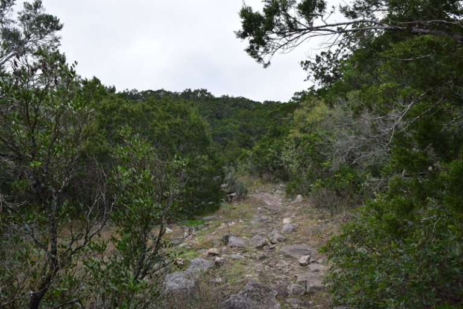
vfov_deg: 43.7
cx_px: 232
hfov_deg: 61.9
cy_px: 154
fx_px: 386
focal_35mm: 30
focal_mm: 20
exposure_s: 1/200
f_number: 10
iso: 400
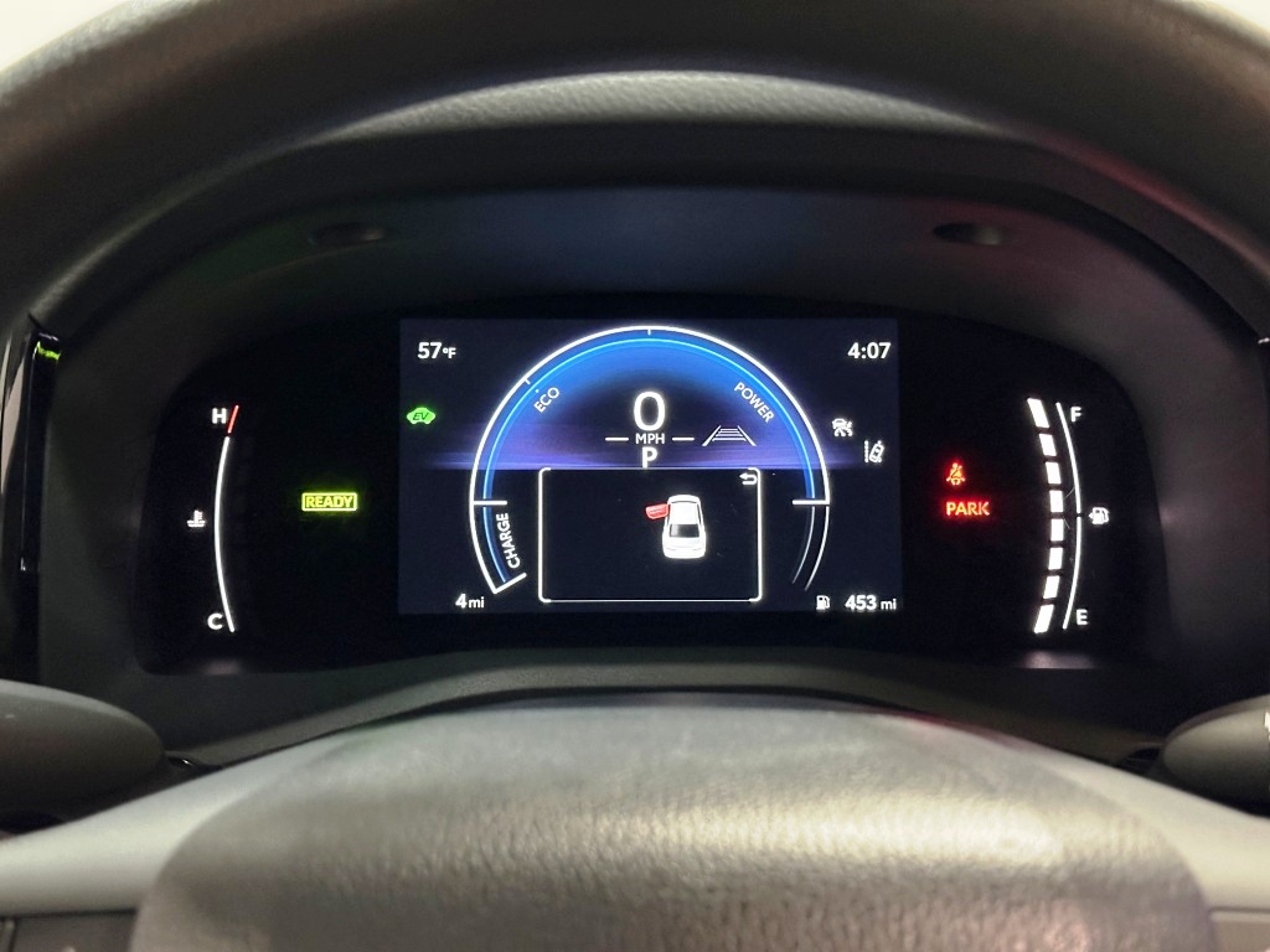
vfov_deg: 30.3
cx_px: 635
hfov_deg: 39.7
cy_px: 476
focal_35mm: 48
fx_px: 1761
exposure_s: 1/24
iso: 640
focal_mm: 6.86
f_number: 1.78
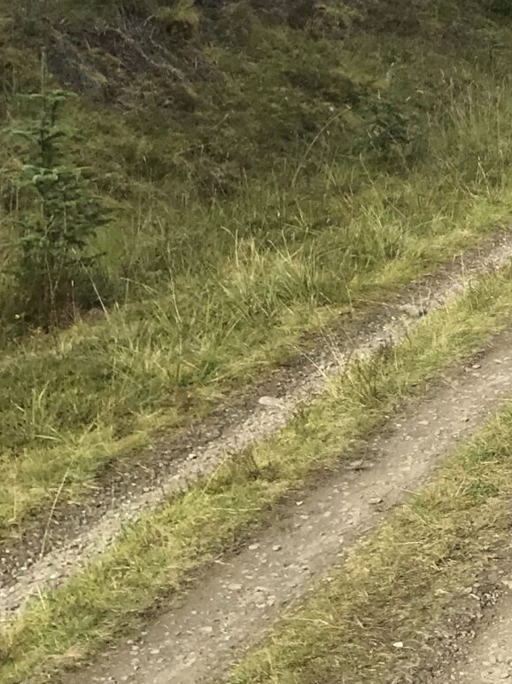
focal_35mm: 93
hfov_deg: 14.7
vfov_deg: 20.2
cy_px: -48
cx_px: 786
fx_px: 1835
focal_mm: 3.99
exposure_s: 1/1570
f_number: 1.8
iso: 20
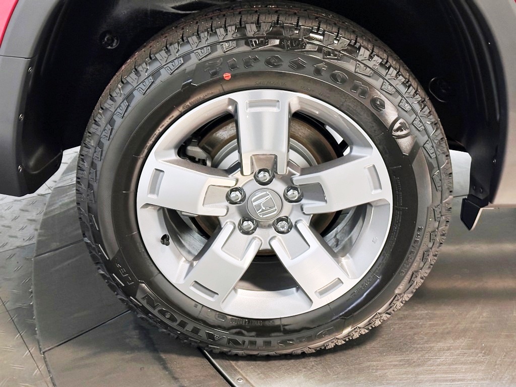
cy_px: 194
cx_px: 258
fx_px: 716
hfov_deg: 39.7
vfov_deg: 30.3
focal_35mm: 48
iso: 640
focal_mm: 6.86
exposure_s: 1/30
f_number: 1.78
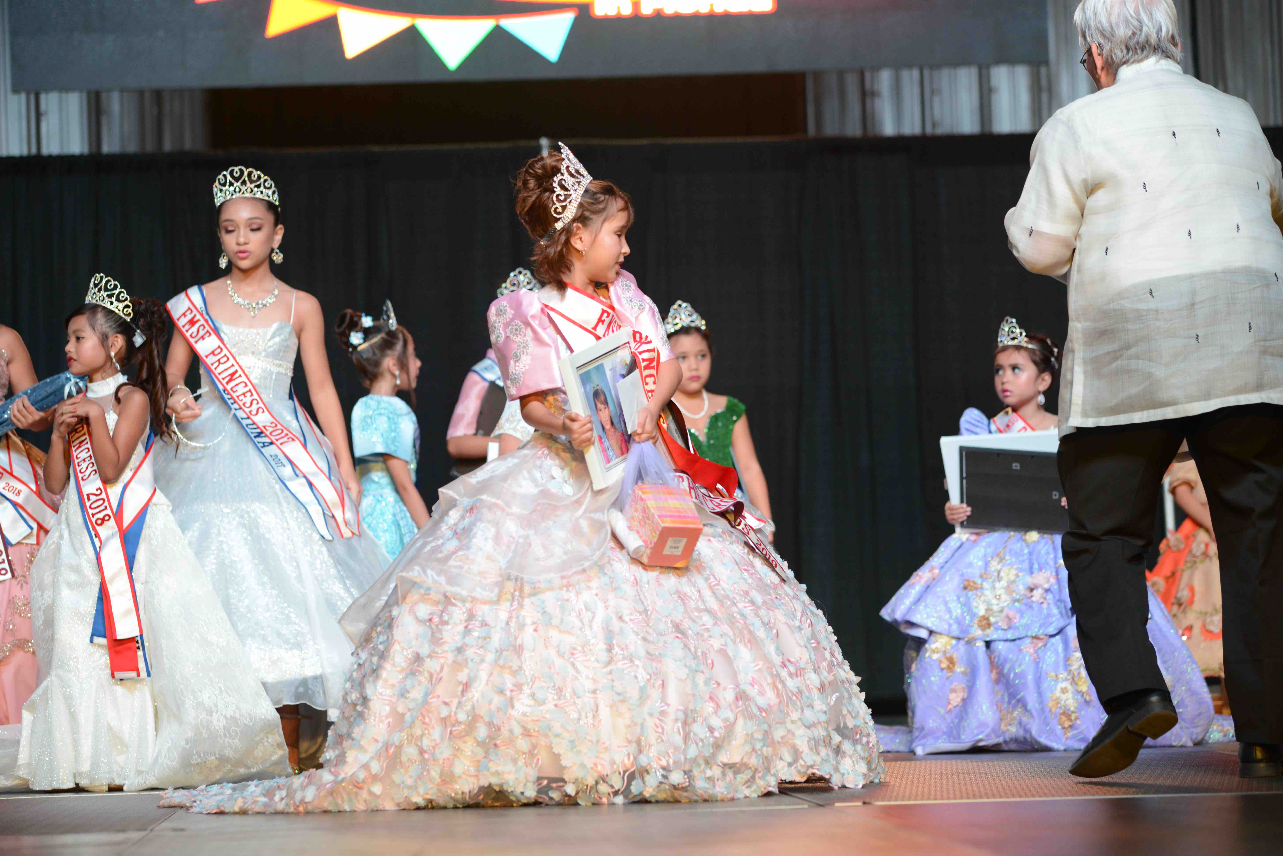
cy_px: 428
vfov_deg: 12.2
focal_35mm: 112
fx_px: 3993
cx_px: 642
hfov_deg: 18.3
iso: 2000
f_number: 4
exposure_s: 1/400
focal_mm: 112
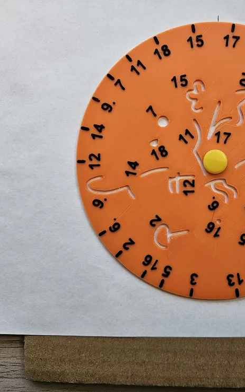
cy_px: 195
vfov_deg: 58.1
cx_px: 205
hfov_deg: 36.6
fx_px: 352
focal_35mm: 33
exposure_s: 1/52
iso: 200
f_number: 1.7
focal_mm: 6.3
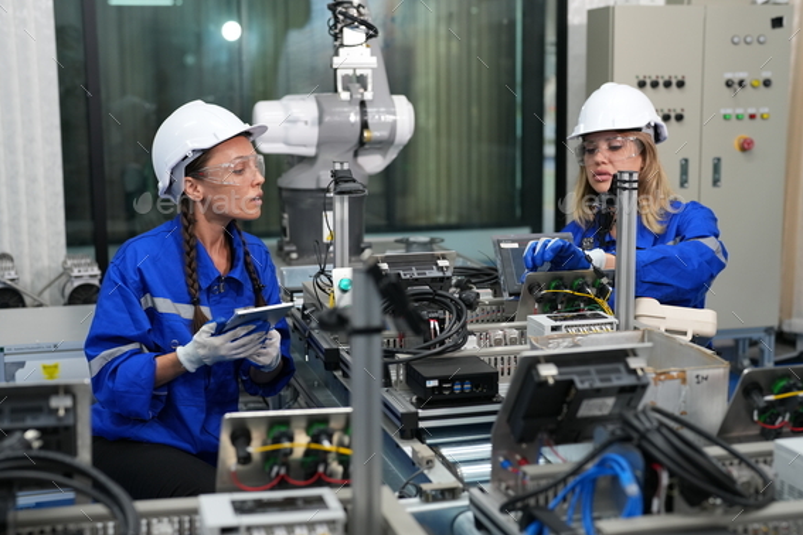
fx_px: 1160
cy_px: 270
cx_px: 405
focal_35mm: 52
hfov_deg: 38.2
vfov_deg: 26.0
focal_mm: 50
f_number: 2.8
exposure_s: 1/160
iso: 800
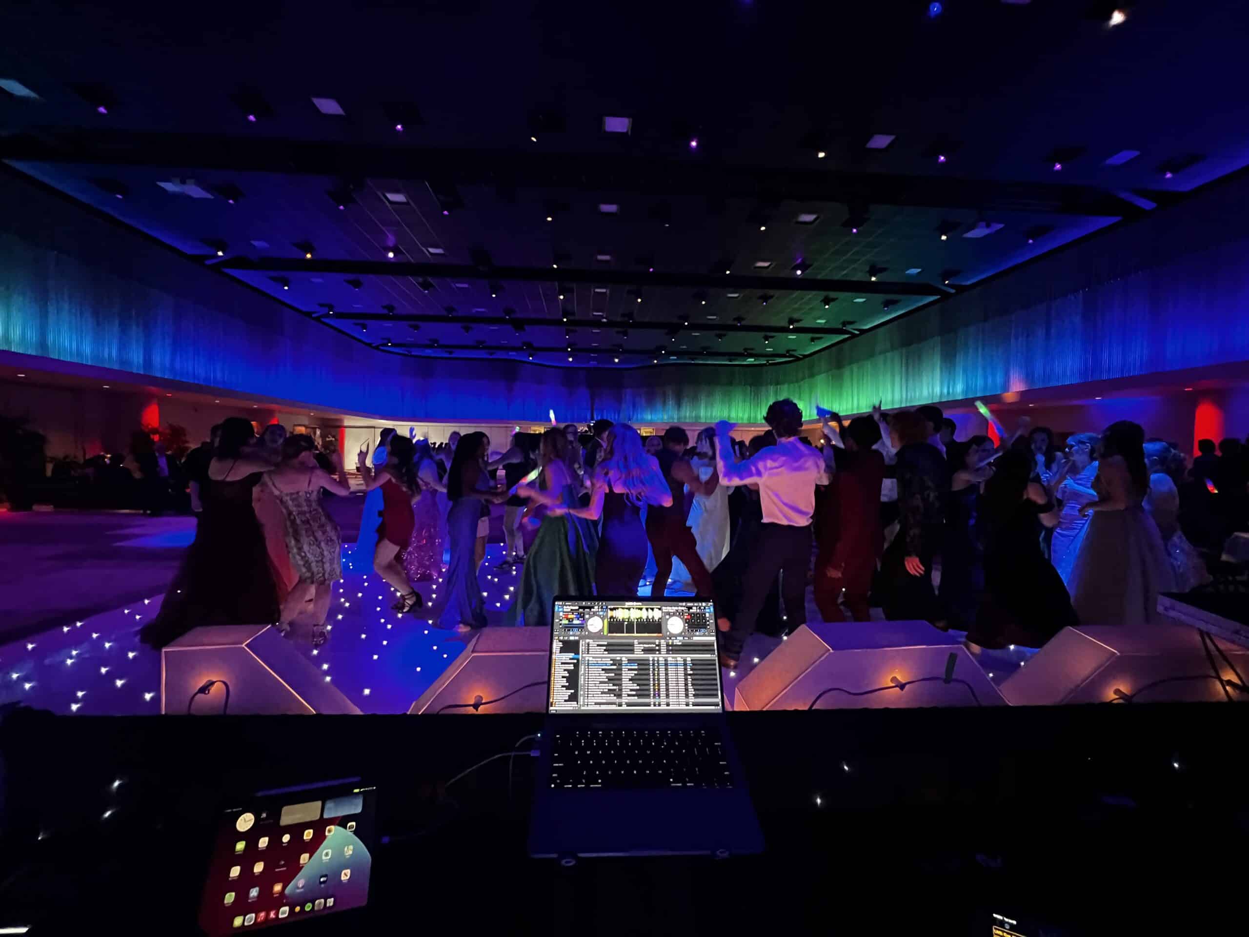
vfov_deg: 89.9
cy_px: 468
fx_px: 469
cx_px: 624
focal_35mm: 13
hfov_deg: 106.2
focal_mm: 1.57
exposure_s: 1/40
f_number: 1.8
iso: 1000
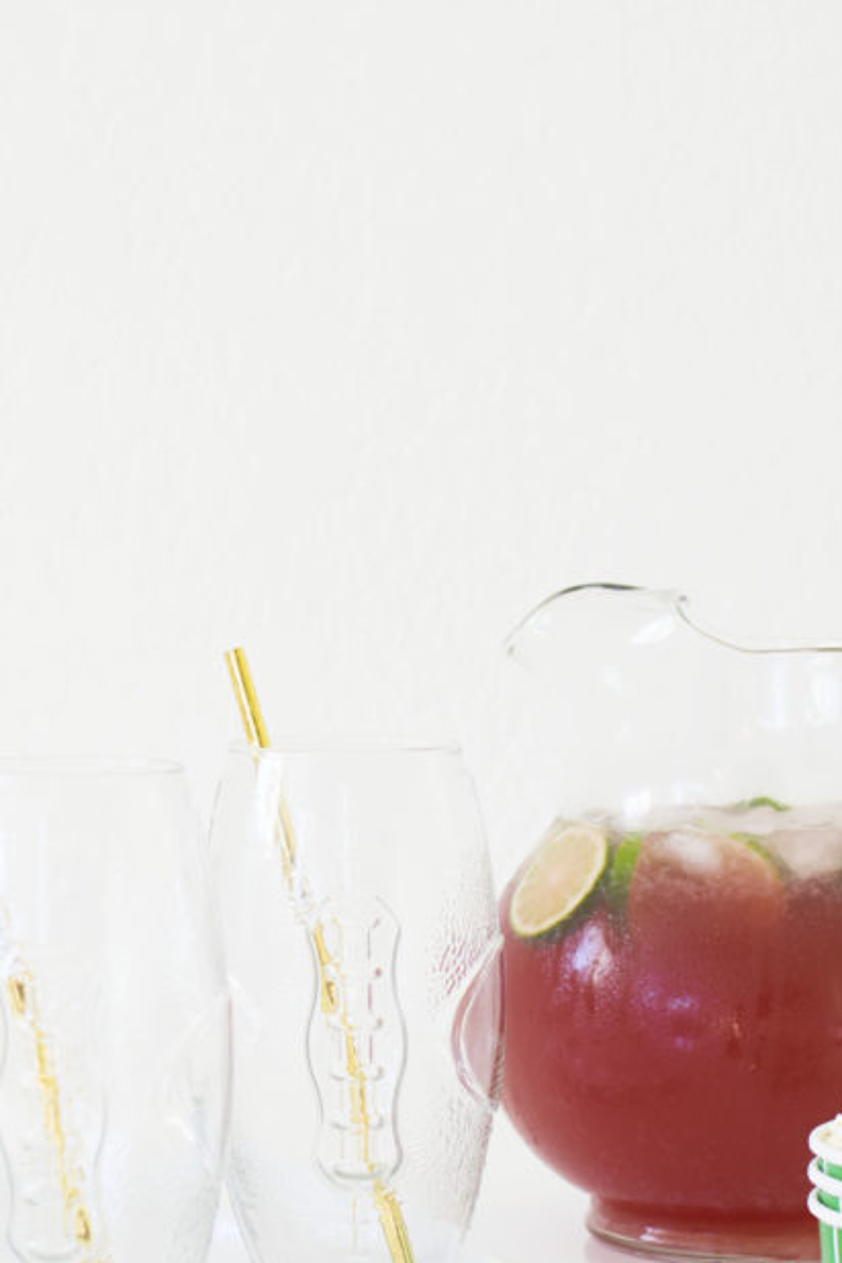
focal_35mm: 98
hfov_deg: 14.0
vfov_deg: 20.8
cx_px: 294
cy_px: 699
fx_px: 3436
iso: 200
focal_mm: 35
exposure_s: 1/50
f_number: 4
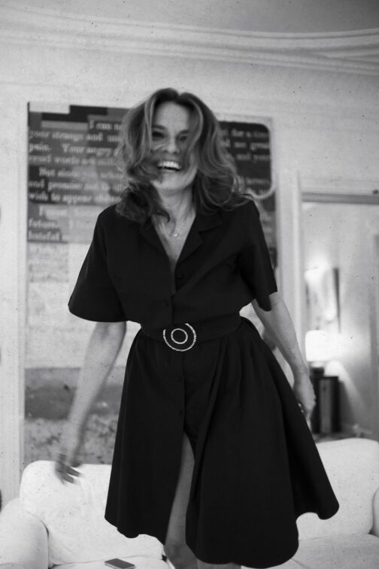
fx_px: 790
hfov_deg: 27.0
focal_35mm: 50
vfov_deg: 39.6
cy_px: 284
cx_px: 190
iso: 1250
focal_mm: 50
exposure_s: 1/80
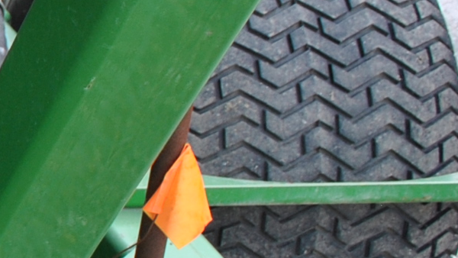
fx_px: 1847
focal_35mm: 152
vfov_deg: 8.0
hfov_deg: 11.8
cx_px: -609
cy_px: 40
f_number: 5.6
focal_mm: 20
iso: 180
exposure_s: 1/125
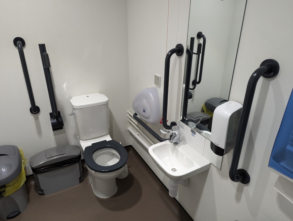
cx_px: 146
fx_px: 203
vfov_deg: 56.9
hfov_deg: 71.5
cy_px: 110
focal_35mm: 24
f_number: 1.85
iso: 54
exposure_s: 1/33.3
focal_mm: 6.81
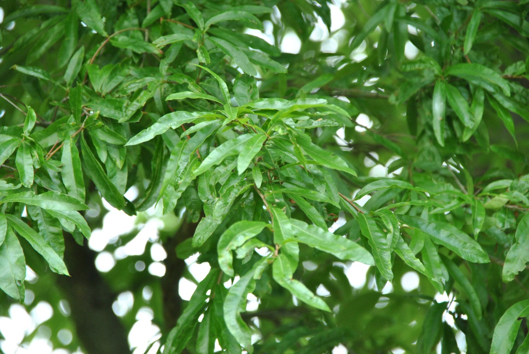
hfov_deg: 7.6
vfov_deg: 5.1
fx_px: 3972
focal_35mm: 270
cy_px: 177
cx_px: 264
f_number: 6
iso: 500
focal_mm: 180
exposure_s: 1/60
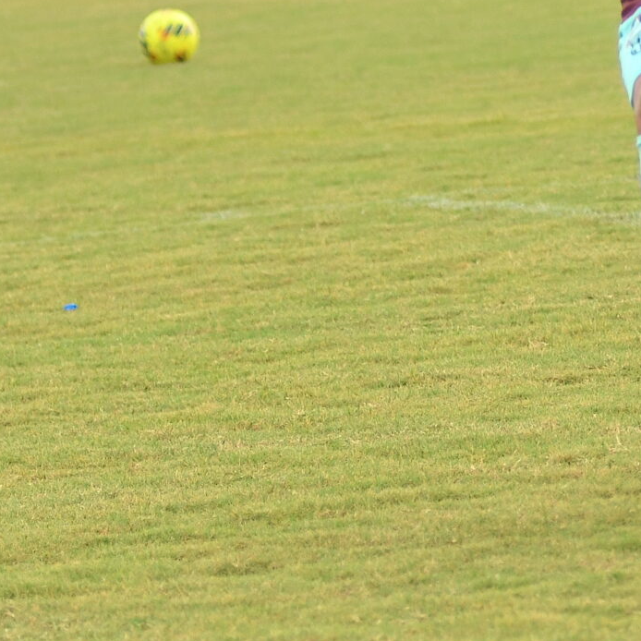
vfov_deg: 3.5
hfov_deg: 3.5
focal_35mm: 494
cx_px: 838
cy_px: -28
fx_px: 10340
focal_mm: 105
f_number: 2.8
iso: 800
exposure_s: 1/3200
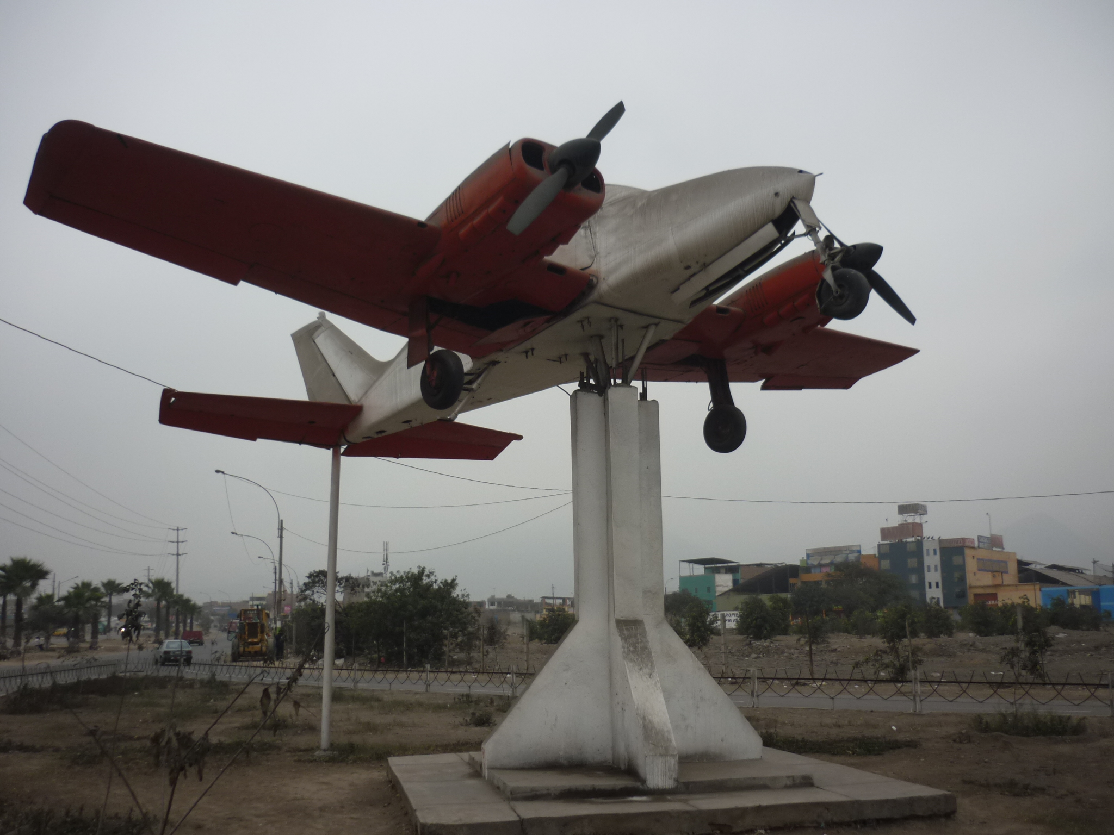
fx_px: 1062
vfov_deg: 42.9
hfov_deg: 55.4
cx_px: 557
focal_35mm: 33
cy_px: 418
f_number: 8
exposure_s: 1/250
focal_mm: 5.5
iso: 80
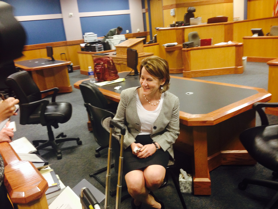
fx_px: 281
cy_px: 104
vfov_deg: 40.7
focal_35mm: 35
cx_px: 139
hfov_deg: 52.6
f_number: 2.4
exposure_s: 1/20
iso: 160
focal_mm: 4.28
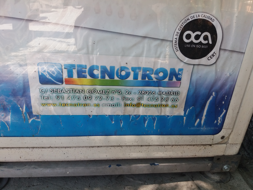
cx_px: 126
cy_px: 95
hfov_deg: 63.4
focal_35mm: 28
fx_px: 205
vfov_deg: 49.7
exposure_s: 1/154
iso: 64
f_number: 1.9
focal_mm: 3.7
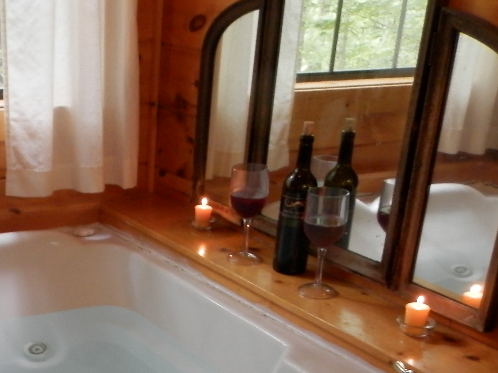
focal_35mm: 59
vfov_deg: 23.5
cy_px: 395
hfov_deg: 31.7
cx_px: 88
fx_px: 849
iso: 200
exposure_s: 1/13
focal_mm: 4.5
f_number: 3.1
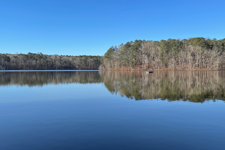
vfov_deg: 35.9
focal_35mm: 37
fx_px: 231
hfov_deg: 51.3
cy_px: 78
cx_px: 143
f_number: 1.6
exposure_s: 1/2304
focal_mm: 4.2
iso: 32
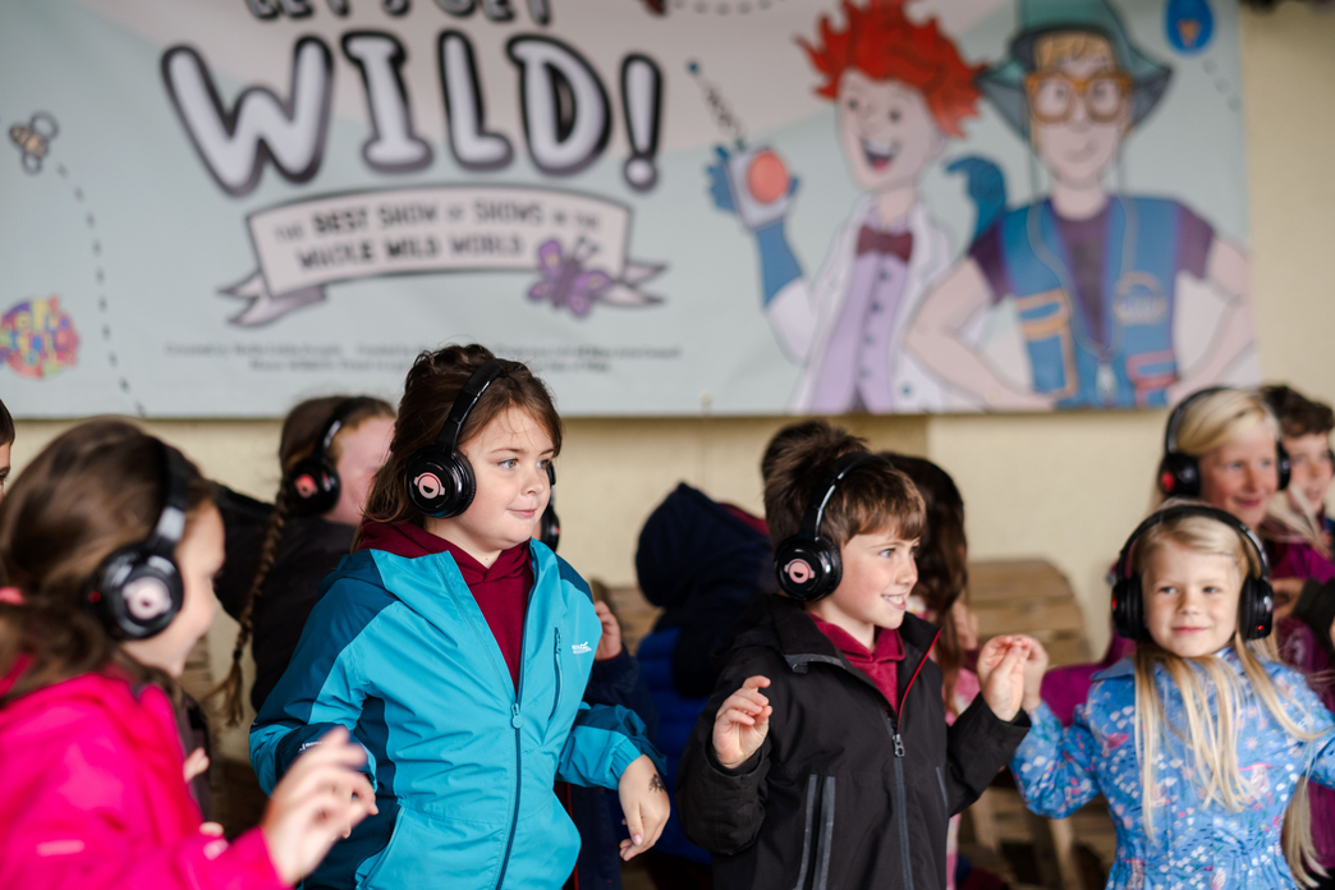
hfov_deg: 24.2
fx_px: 3115
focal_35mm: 84
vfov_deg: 16.3
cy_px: 445
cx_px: 668
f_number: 2
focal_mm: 56
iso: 200
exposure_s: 1/125
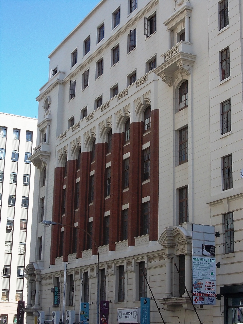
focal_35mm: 71
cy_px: 162
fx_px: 665
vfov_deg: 27.4
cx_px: 122
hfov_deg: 20.7
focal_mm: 10
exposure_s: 1/320
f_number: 4.3
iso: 80
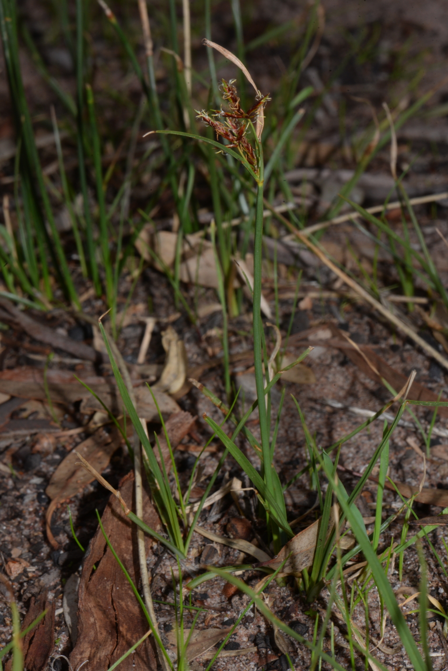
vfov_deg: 19.4
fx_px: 1958
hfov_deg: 13.1
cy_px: 336
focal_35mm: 105
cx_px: 224
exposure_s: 1/60
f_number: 36
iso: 400
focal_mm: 105
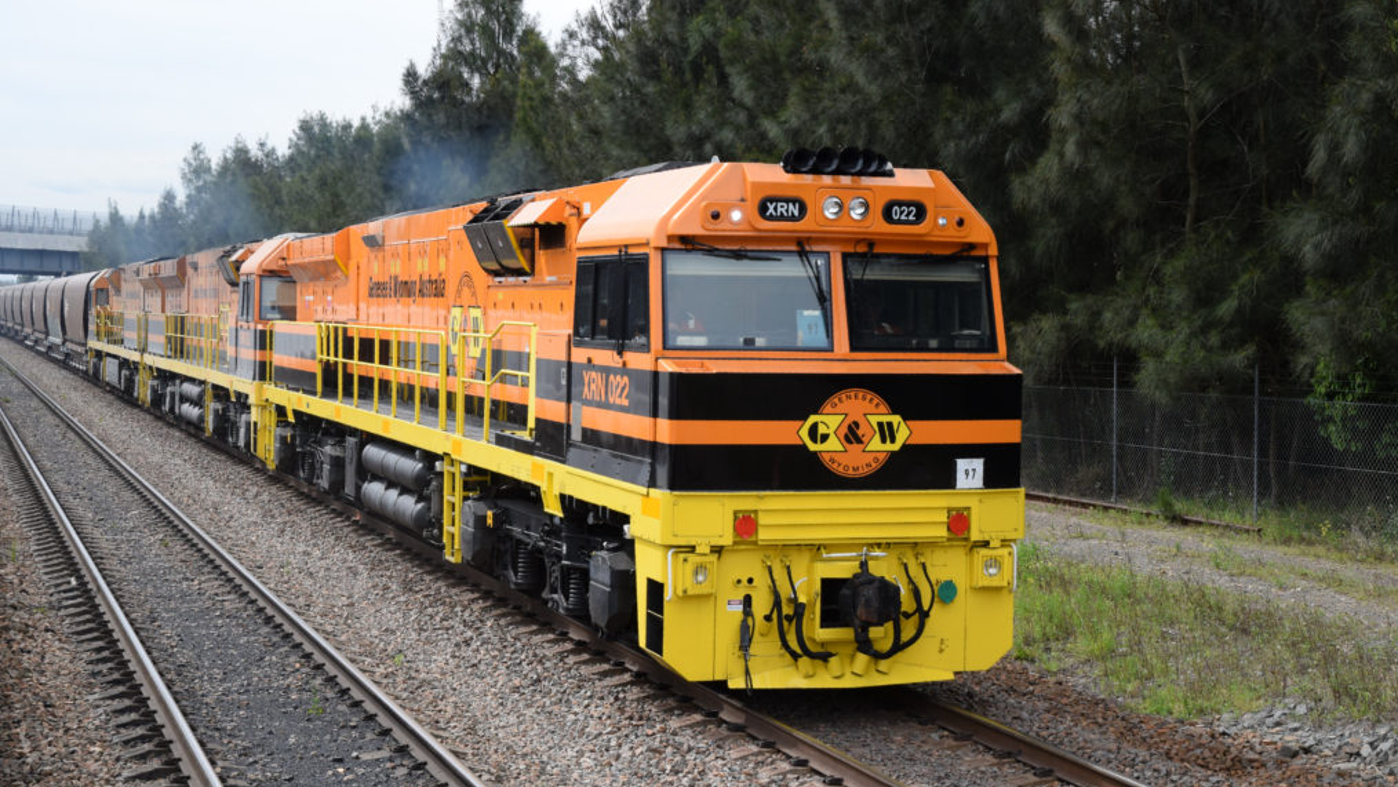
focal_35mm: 56
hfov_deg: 37.5
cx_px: 695
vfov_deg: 21.6
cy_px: 370
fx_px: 2059
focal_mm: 35
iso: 640
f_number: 7.1
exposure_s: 1/800
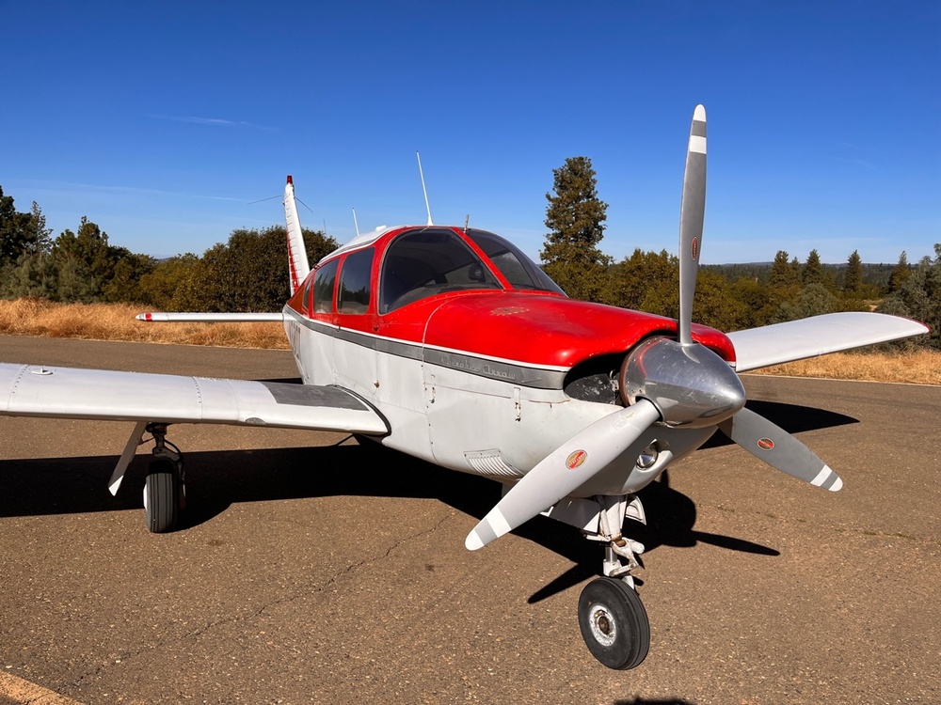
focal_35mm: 26
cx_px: 470
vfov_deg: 53.1
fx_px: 707
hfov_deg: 67.3
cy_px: 352
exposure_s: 1/6494
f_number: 1.6
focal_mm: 5.1
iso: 50
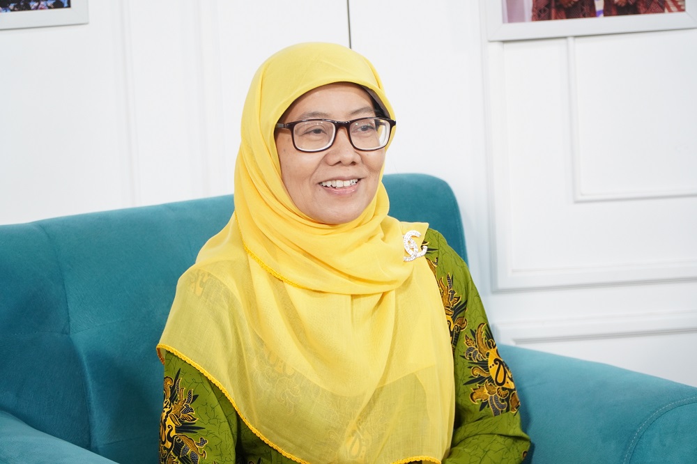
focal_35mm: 106
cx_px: 348
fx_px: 2061
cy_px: 232
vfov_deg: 12.8
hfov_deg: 19.2
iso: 1000
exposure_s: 1/80
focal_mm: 71
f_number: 4
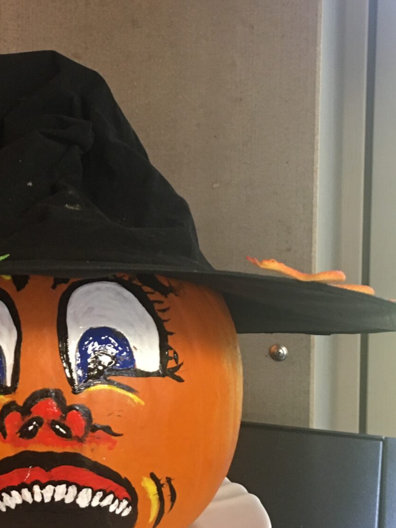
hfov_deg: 21.7
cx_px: 32
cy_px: 189
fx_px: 1007
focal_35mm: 66
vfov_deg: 29.2
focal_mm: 4.15
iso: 160
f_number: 2.2
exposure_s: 1/33
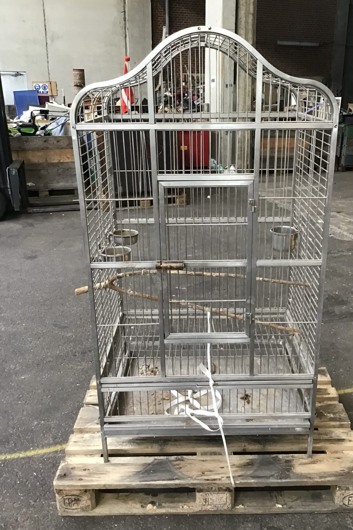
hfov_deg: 39.9
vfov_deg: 57.2
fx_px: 485
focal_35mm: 33
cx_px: 199
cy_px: 267
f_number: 2.4
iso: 160
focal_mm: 3.3
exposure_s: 1/33
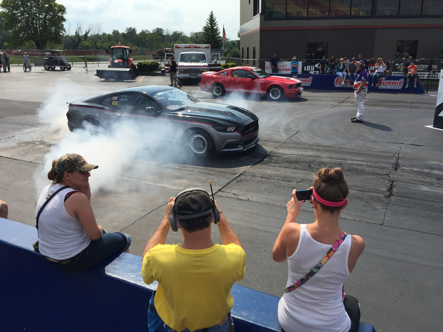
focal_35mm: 29
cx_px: 222
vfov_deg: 48.2
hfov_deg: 61.7
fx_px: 371
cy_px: 166
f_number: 2.2
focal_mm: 4.15
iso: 32
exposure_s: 1/2639
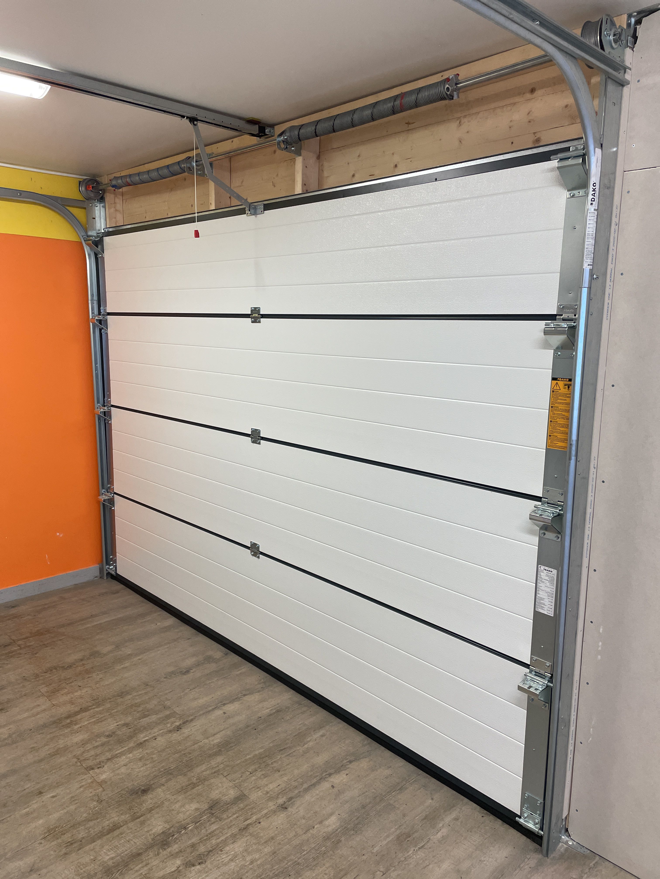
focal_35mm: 26
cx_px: 330
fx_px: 661
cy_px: 440
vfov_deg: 67.3
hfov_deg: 53.1
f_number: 1.6
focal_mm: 4.2
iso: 125
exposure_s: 1/100
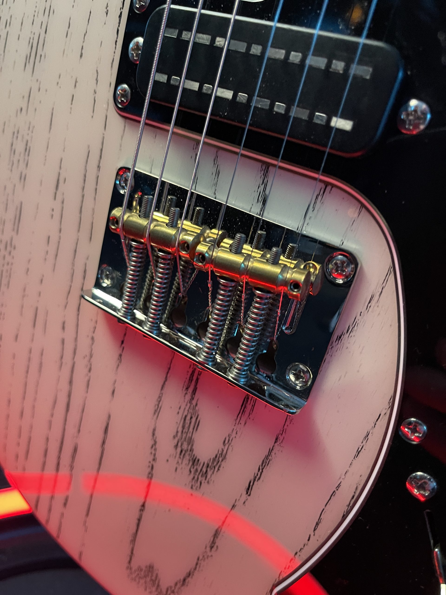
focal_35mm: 25
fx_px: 429
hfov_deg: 54.9
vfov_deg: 69.4
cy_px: 298
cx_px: 223
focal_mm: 5.1
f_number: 1.6
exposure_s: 1/40
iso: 500
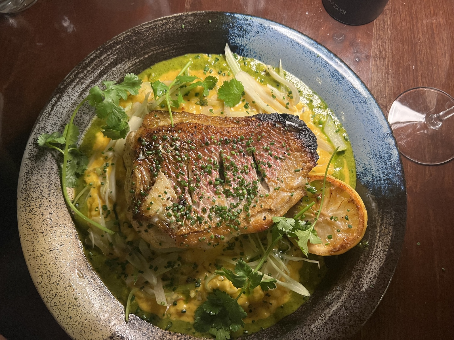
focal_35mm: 26
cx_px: 227
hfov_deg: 67.3
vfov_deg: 53.1
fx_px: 341
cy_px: 170
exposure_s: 1/50
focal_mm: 5.7
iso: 500
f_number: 1.5
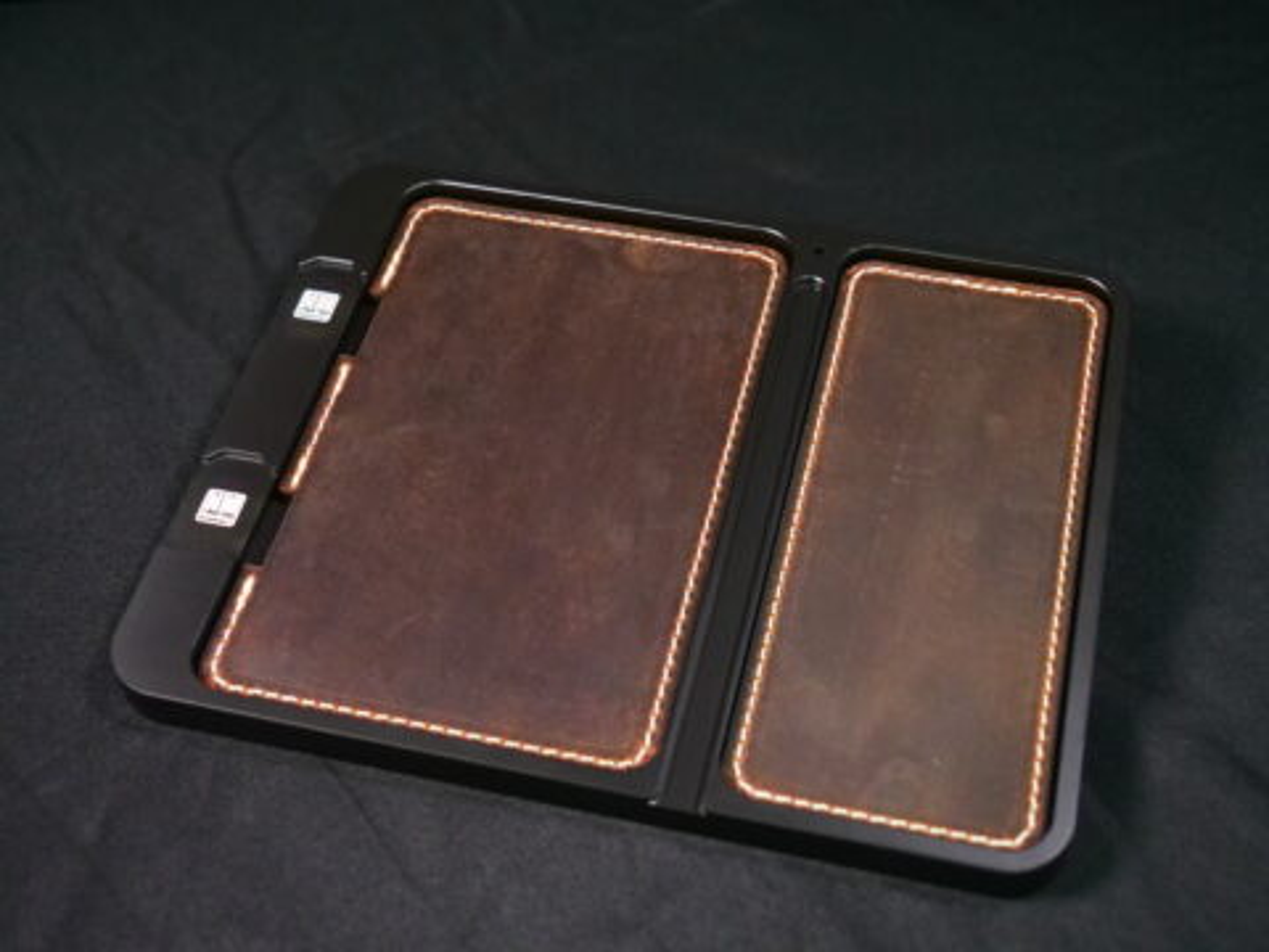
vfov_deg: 29.1
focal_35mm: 50
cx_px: 634
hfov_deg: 38.2
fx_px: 1833
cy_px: 476
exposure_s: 1/100
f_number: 3.5
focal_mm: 25
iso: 3200
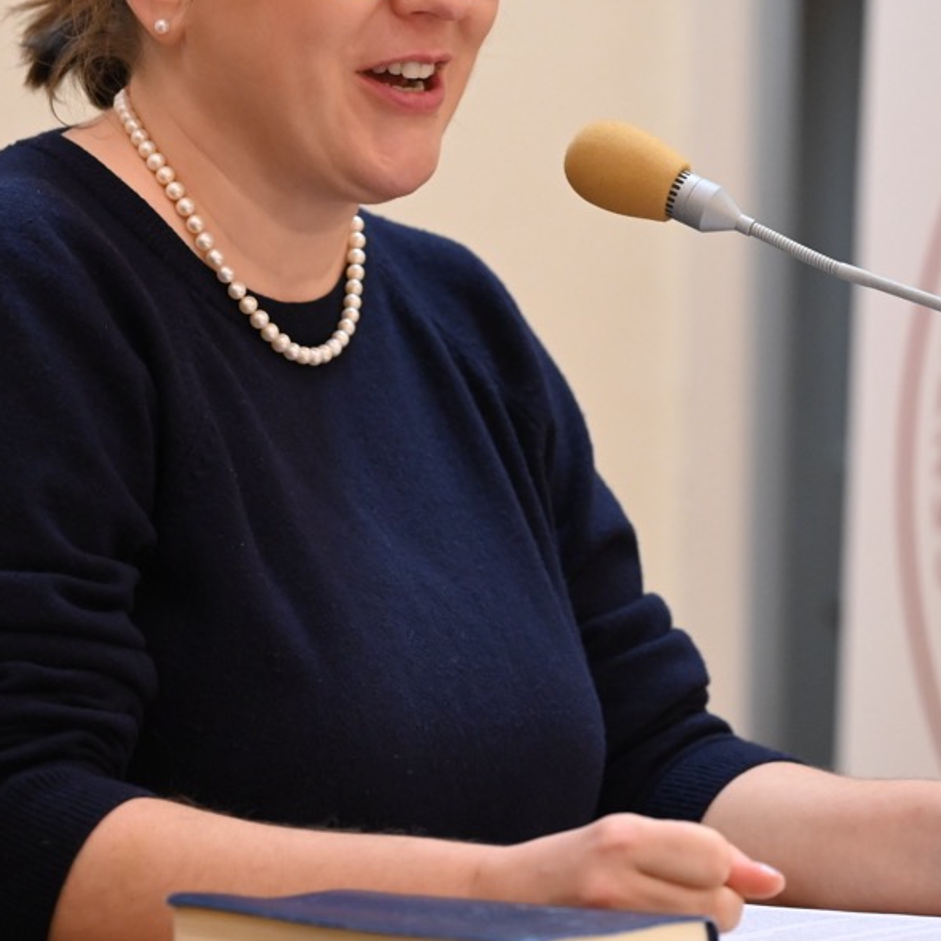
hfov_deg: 9.3
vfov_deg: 9.3
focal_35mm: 188
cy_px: 333
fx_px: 5782
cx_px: 633
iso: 3200
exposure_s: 1/125
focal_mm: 102
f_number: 4
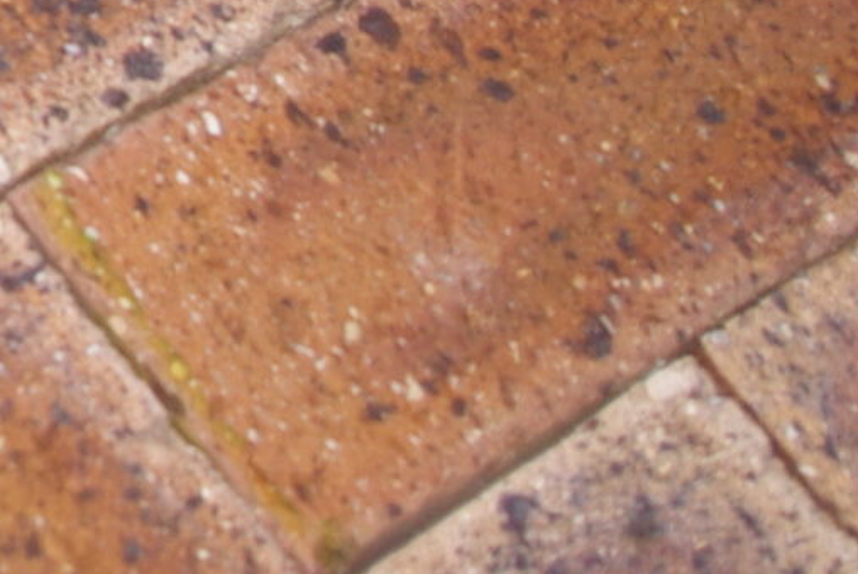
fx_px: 4744
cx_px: -1056
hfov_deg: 9.4
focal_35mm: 199
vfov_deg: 6.7
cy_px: -657
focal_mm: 26.25
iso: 200
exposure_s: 1/60
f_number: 4.5
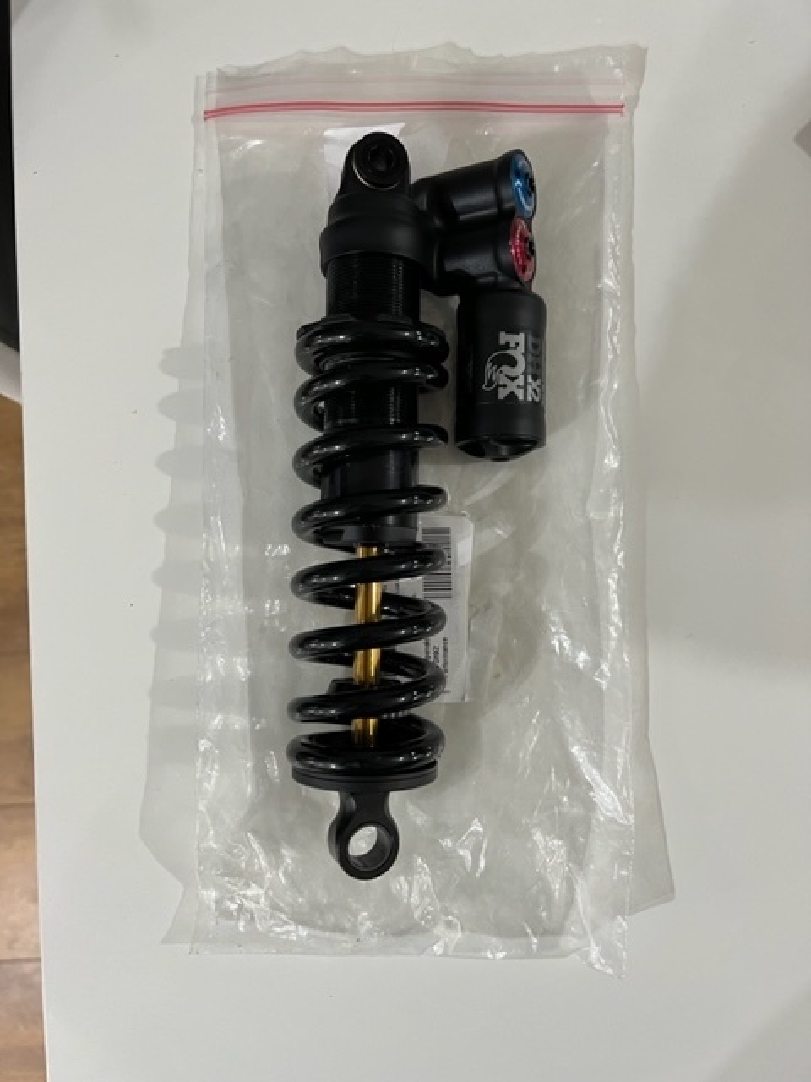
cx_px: 406
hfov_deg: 53.1
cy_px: 541
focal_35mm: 26
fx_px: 812
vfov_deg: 67.3
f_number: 1.5
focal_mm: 5.7
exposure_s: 1/50
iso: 160
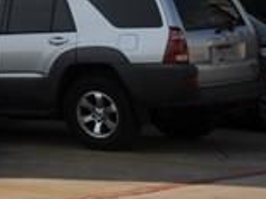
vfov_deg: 5.8
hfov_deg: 7.0
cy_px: -316
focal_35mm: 243
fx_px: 1866
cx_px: -623
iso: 200
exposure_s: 1/320
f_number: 10
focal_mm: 24
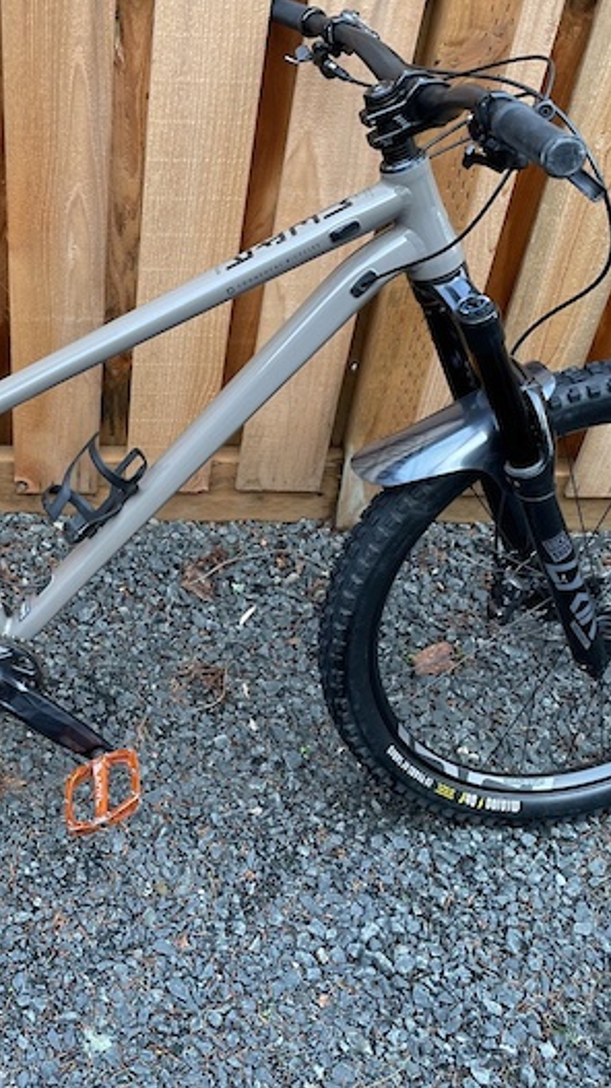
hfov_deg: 27.0
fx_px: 1240
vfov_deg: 47.3
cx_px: 99
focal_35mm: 43
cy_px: 473
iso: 80
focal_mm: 4.2
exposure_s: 1/121
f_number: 1.6
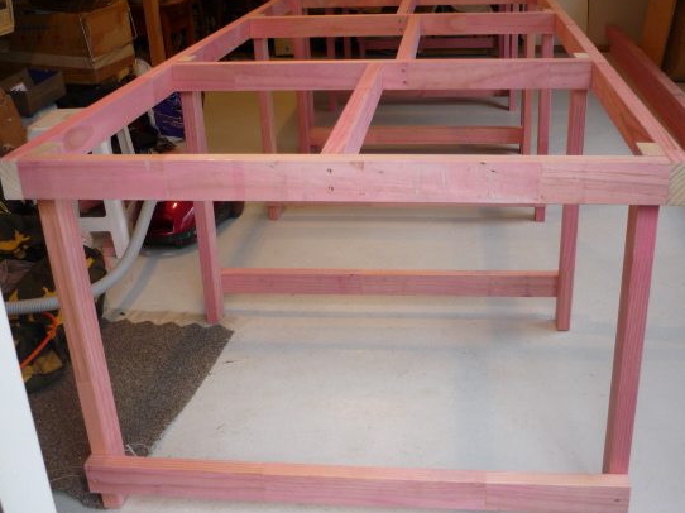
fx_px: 771
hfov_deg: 47.8
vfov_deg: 36.8
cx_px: 385
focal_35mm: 39
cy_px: 248
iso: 125
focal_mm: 5.5
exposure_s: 1/30
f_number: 2.8
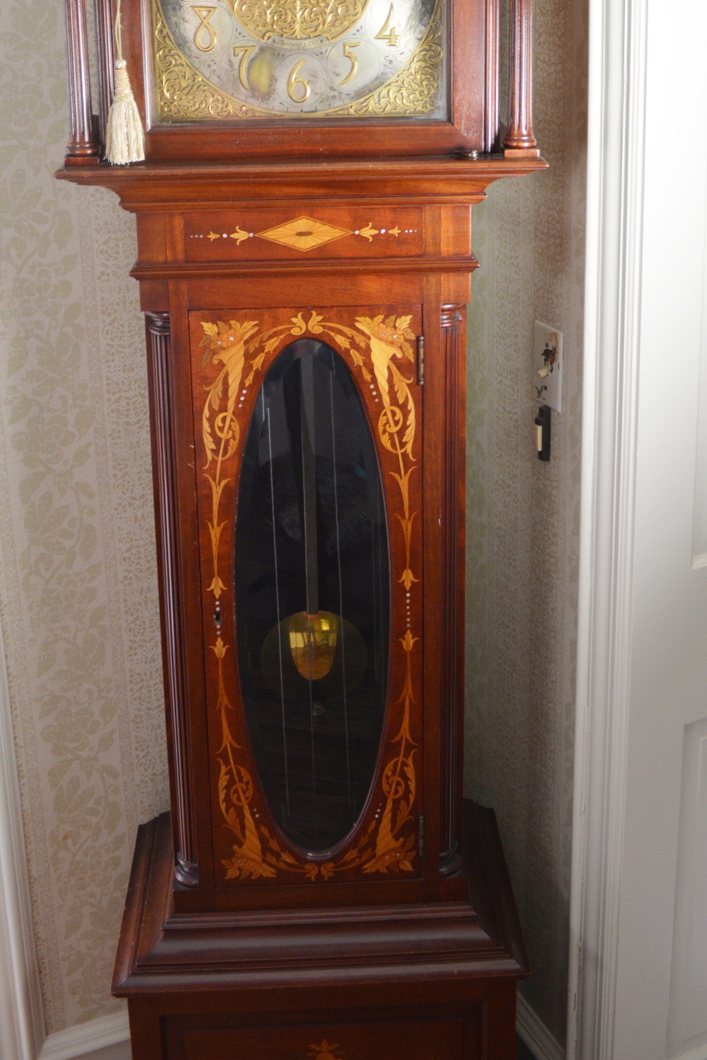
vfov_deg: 41.5
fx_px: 1355
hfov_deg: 29.2
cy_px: 263
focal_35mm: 46
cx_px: 374
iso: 500
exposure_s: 1/60
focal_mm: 18
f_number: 4
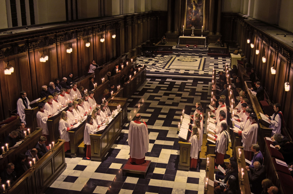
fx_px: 317
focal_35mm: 39
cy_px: 97
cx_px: 146
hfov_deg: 49.6
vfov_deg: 34.1
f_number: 4.2
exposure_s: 1/8
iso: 500
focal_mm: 26
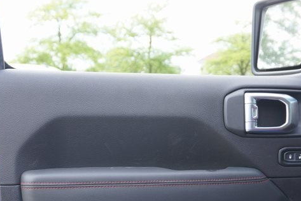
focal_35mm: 65
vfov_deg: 20.1
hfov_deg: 30.9
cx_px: 167
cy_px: 209
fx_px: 543
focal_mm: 20
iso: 100
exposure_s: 1/60
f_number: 4
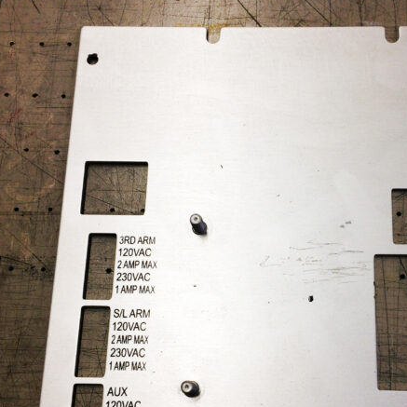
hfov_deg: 37.2
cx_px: 268
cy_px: 261
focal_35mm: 45
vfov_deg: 37.3
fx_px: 599
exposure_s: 1/60
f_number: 2.2
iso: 50
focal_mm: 4.15
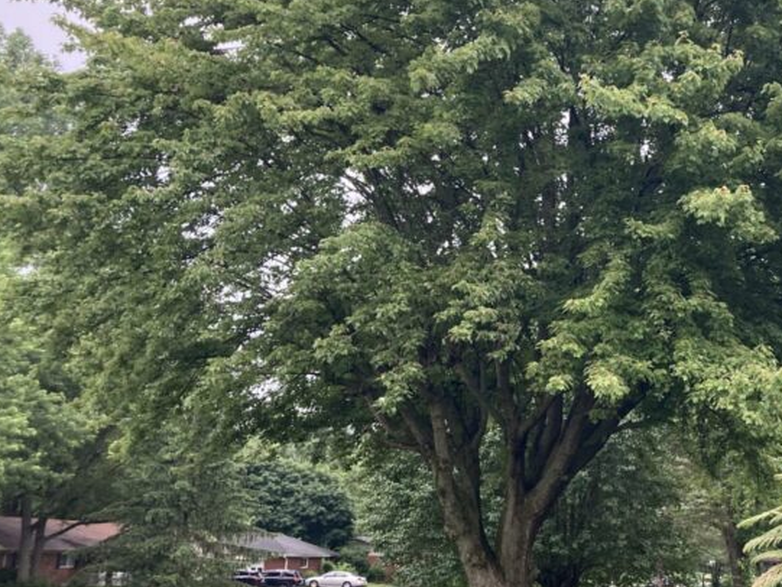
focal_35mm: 53
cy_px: 338
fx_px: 1198
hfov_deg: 34.6
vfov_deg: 27.5
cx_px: 663
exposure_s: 1/87
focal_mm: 3.99
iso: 80
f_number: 1.8
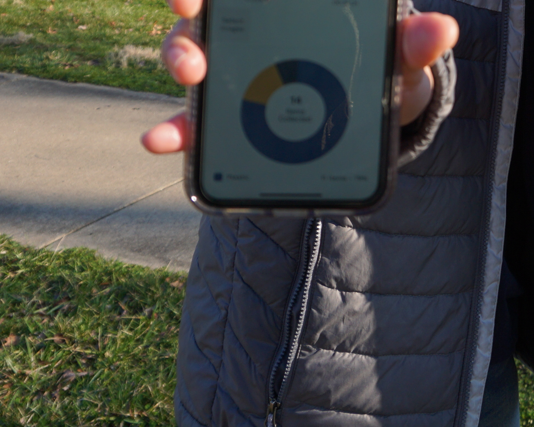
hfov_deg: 25.2
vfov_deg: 20.9
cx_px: 588
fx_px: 1106
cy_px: -35
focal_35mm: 70
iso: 100
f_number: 5
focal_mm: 16
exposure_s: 1/400
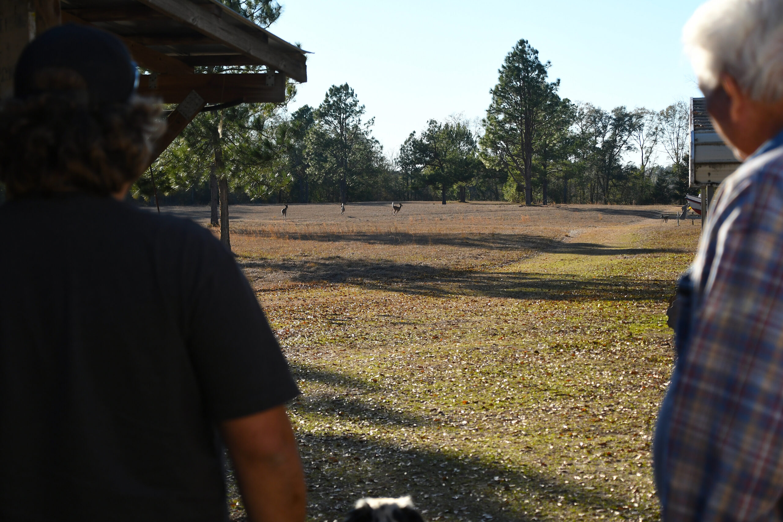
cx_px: 392
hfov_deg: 10.2
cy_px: 261
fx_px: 4404
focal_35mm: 202
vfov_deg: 6.8
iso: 500
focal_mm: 135
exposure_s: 1/2500
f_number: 6
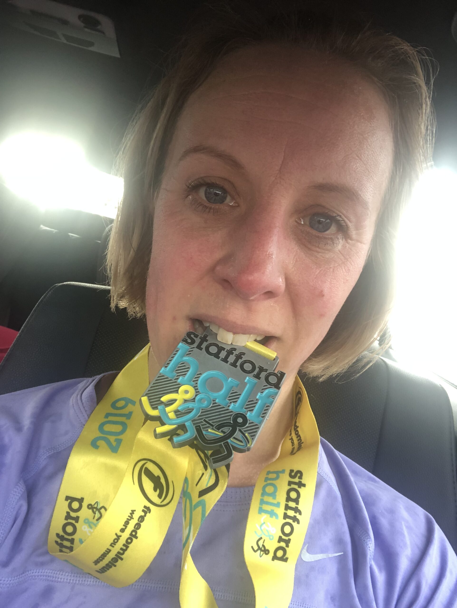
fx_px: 563
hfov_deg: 44.2
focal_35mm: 32
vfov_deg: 56.8
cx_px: 228
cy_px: 304
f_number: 2.2
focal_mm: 2.87
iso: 80
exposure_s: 1/60
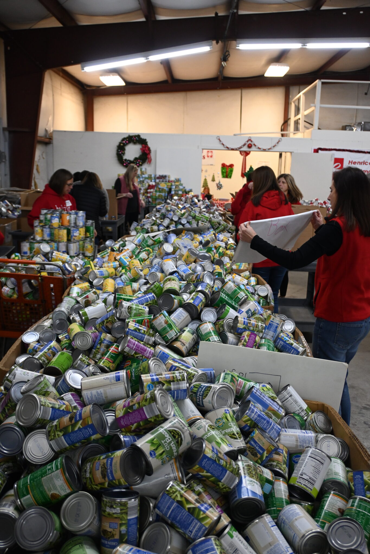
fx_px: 520
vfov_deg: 56.2
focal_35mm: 34
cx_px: 185
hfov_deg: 39.1
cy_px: 277
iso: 1250
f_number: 4
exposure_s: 1/160
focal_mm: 22.5
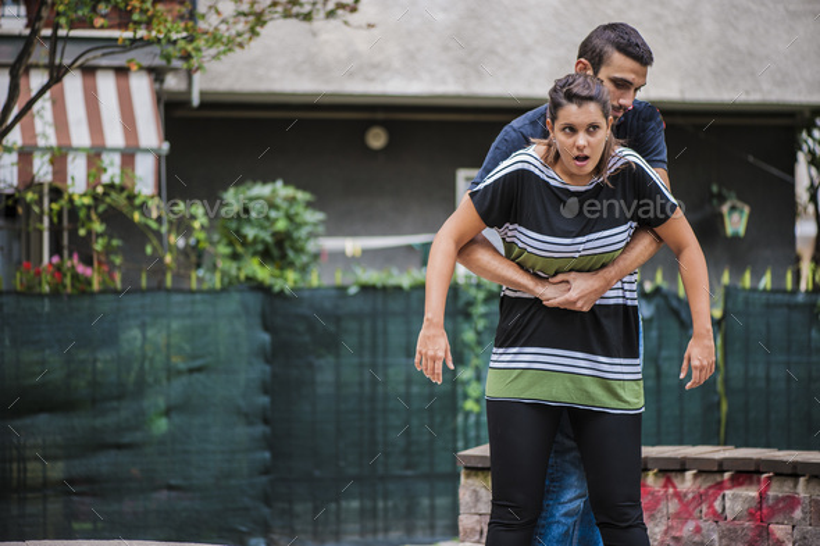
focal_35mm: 105
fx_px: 2391
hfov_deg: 19.5
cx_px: 410
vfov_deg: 13.0
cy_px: 273
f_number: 2.8
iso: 200
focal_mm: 105
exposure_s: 1/250
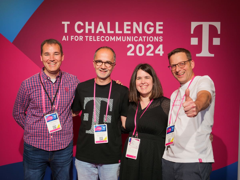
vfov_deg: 31.5
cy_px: 90
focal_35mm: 46
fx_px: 319
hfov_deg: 41.2
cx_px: 120
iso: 200
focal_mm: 23
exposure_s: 1/125
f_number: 3.4
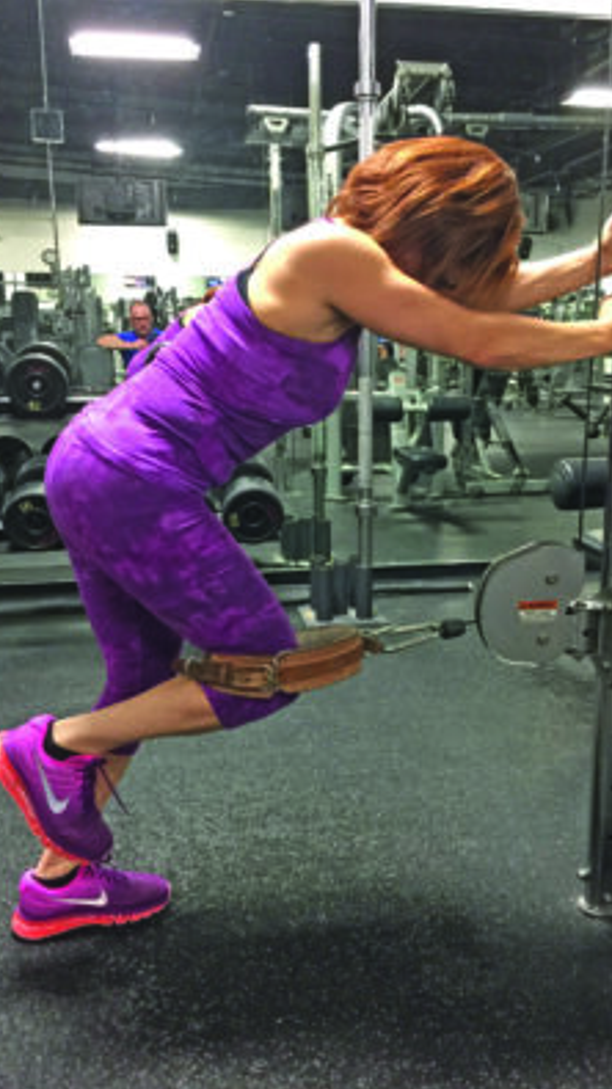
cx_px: 328
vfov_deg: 61.0
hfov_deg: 36.6
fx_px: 924
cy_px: 549
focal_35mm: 32
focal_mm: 4.15
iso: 100
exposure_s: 1/15
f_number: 2.2
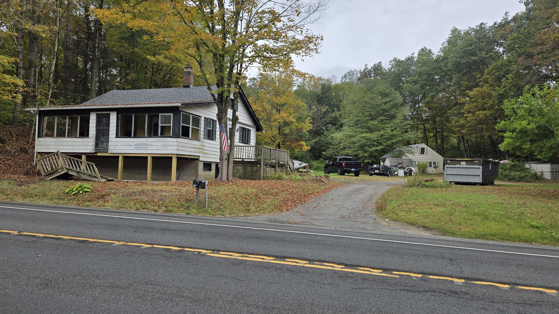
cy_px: 157
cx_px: 279
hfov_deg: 71.9
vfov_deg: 44.4
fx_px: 385
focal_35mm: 26
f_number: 1.8
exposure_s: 1/2043
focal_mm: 5.4
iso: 25
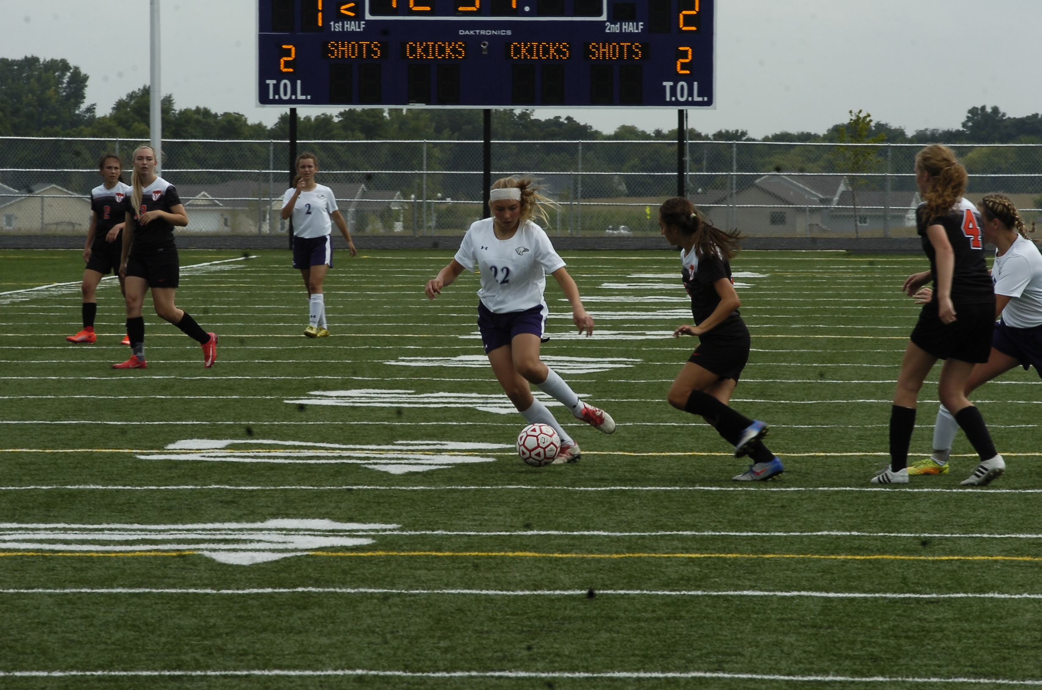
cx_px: 521
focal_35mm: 270
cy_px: 345
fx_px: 7799
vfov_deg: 5.1
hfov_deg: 7.6
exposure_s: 1/250
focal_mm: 180
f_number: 11
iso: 400
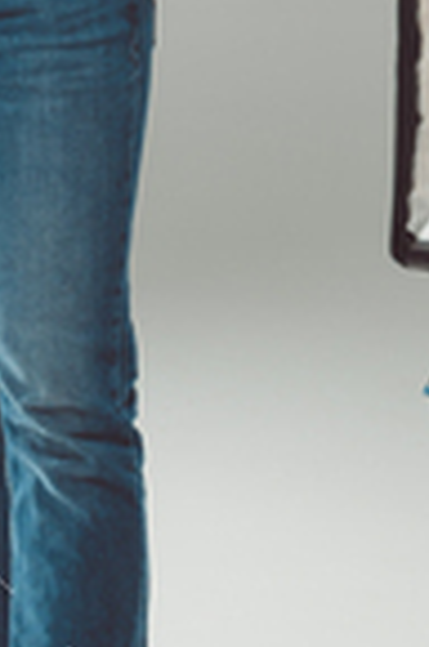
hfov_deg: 6.3
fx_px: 3843
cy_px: -442
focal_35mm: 214
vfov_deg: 9.3
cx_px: -340
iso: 200
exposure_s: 1/200
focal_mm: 35
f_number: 5.6
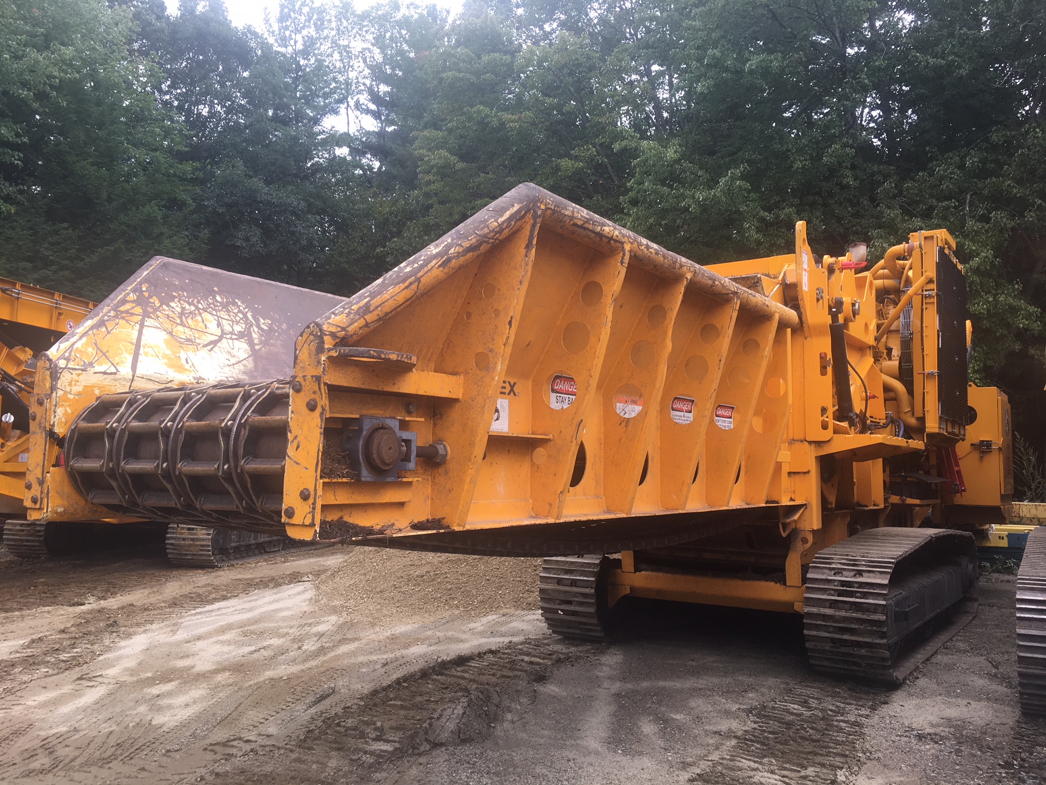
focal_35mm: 29
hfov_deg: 61.7
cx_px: 523
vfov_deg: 48.2
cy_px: 392
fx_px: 876
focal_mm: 4.15
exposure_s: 1/160
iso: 25
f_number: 2.2
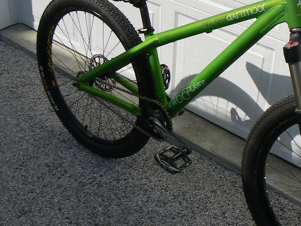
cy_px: 93
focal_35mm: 56
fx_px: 487
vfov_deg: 26.1
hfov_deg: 33.8
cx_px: 218
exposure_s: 1/500
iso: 80
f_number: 8
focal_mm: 6
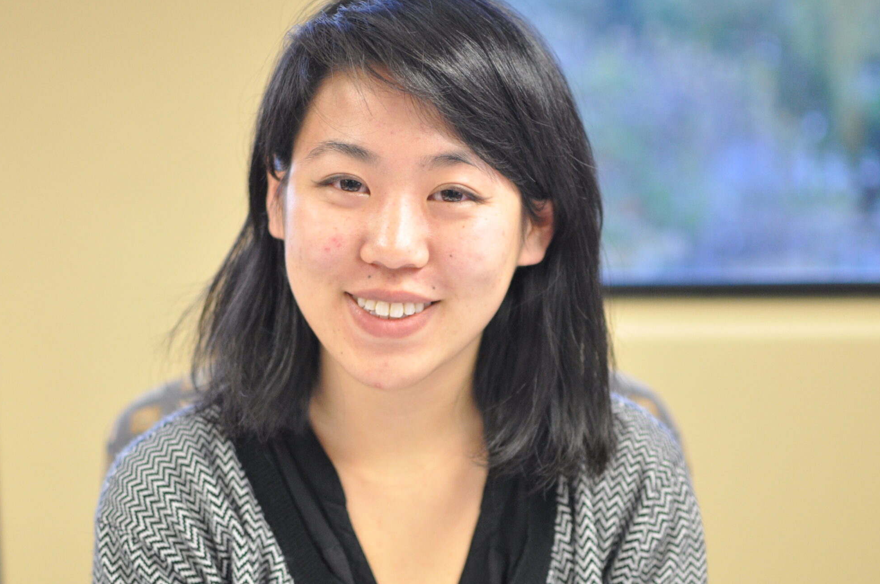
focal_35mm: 69
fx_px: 1676
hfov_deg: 29.4
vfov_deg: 19.8
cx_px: 390
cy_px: 302
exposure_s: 1/100
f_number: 1.8
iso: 1000
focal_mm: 35
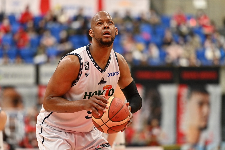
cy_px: 79
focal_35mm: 218
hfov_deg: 9.4
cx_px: 106
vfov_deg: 6.3
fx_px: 1362
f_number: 3.2
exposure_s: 1/1000
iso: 2000
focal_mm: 200
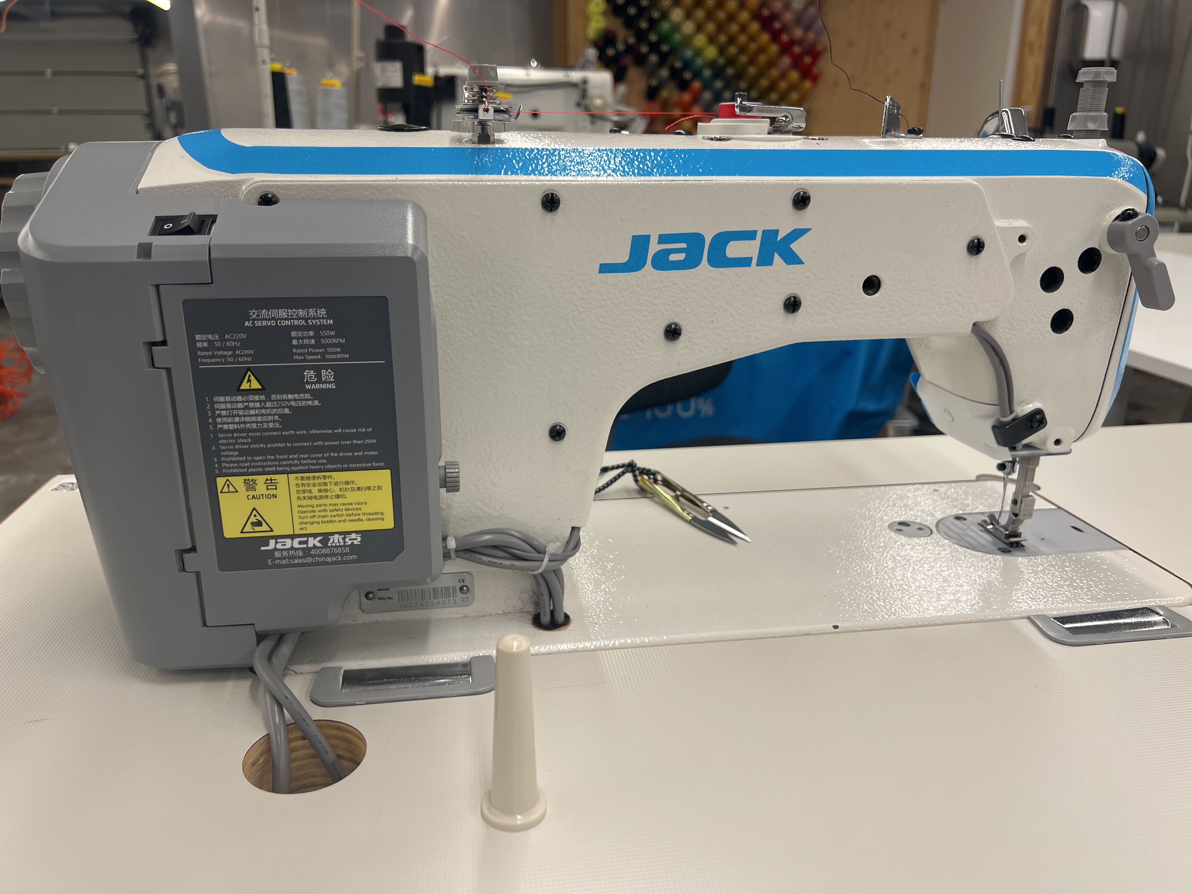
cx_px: 596
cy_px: 447
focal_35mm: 26
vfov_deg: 53.1
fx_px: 895
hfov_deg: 67.3
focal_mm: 5.7
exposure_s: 1/293
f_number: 1.5
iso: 50
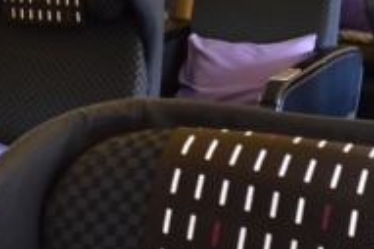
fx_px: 1173
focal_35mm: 113
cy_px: -140
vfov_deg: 11.5
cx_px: 163
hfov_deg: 18.1
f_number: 6.3
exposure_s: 1/15
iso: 640
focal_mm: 18
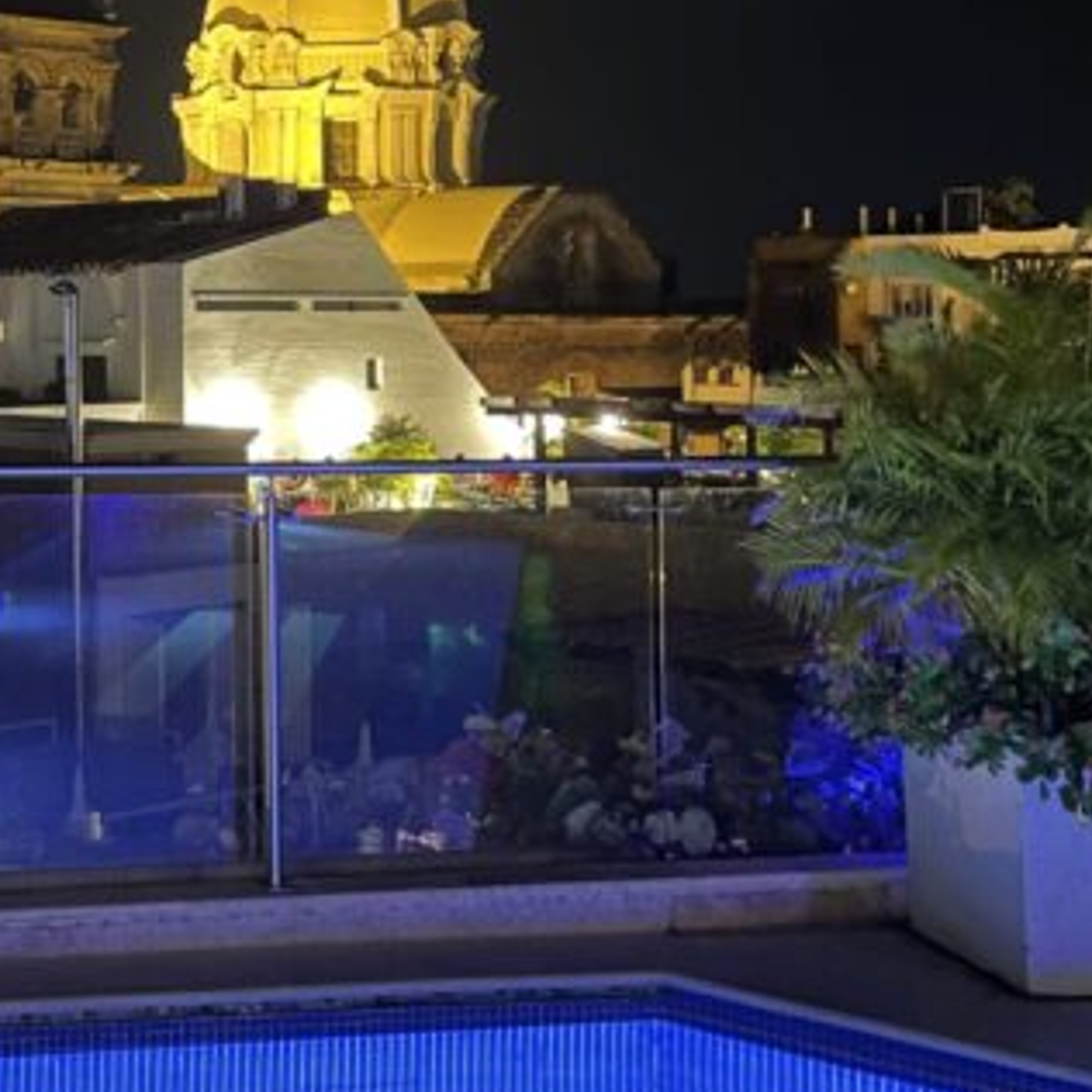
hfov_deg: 24.6
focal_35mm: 64
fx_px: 2284
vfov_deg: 26.4
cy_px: 238
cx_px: -173
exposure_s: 1/7
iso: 500
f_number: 1.6
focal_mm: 4.2
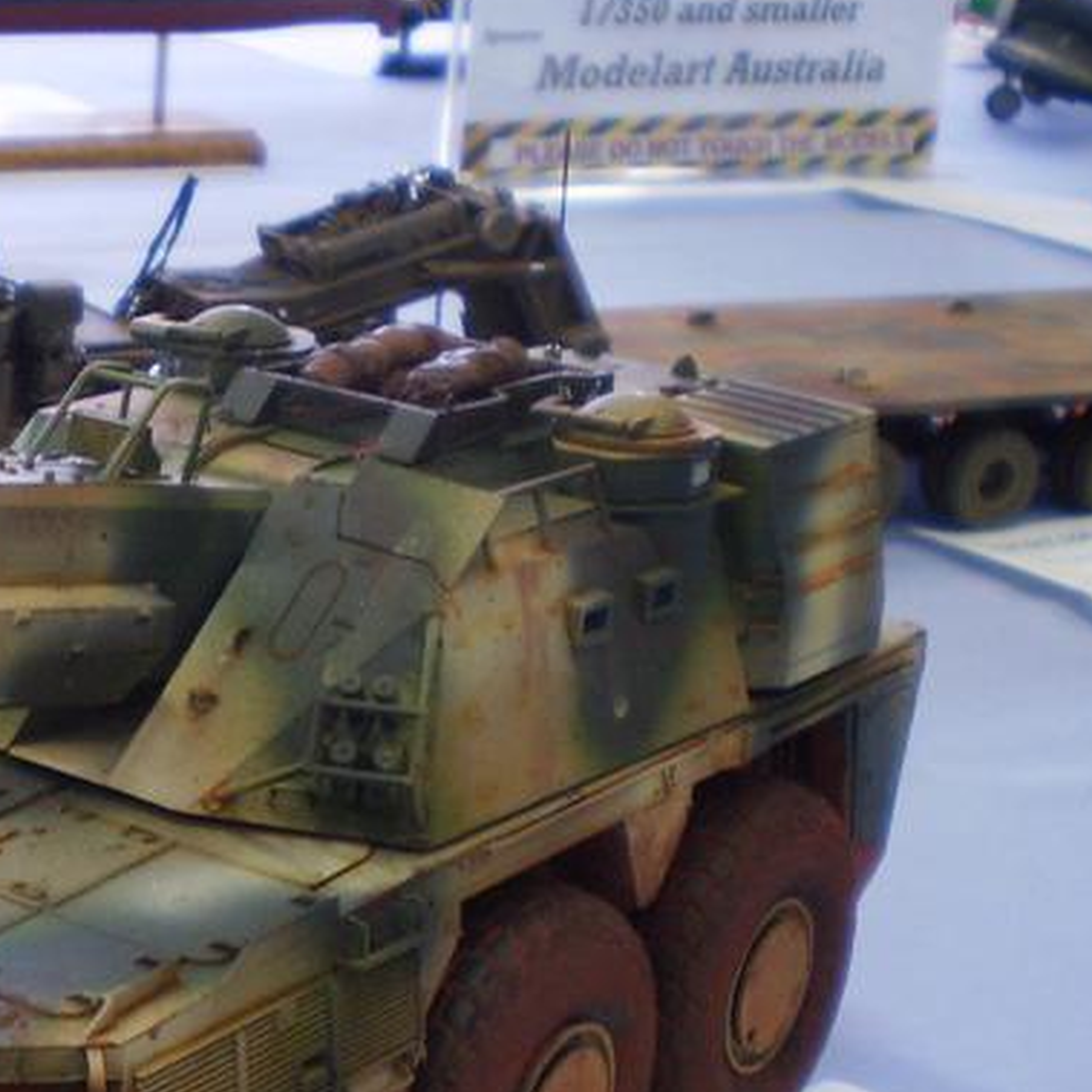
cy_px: 879
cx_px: -78
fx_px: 3069
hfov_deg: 19.4
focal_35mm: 86
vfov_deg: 20.0
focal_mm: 6.3
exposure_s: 1/20
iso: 125
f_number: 3.1
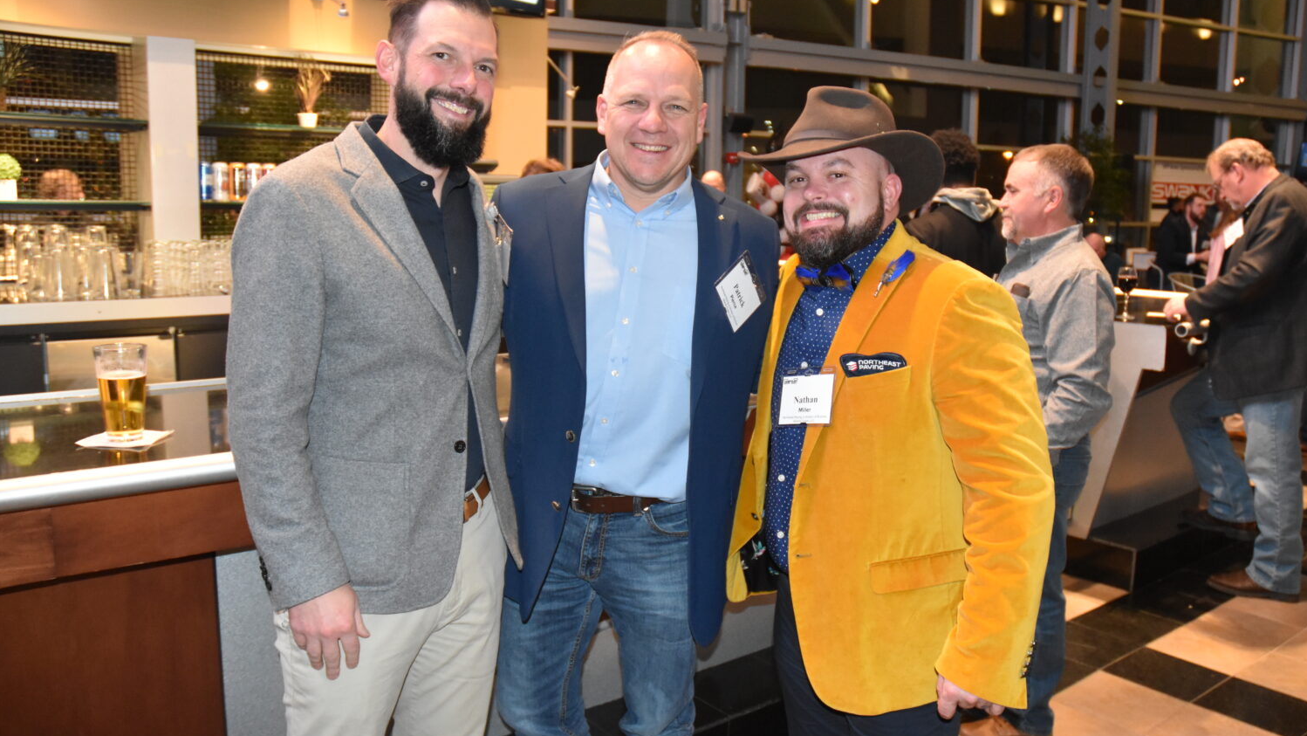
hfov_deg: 66.1
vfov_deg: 40.2
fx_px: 1005
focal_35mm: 29
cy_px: 343
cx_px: 667
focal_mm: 18
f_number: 3.5
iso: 2200
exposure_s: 1/60
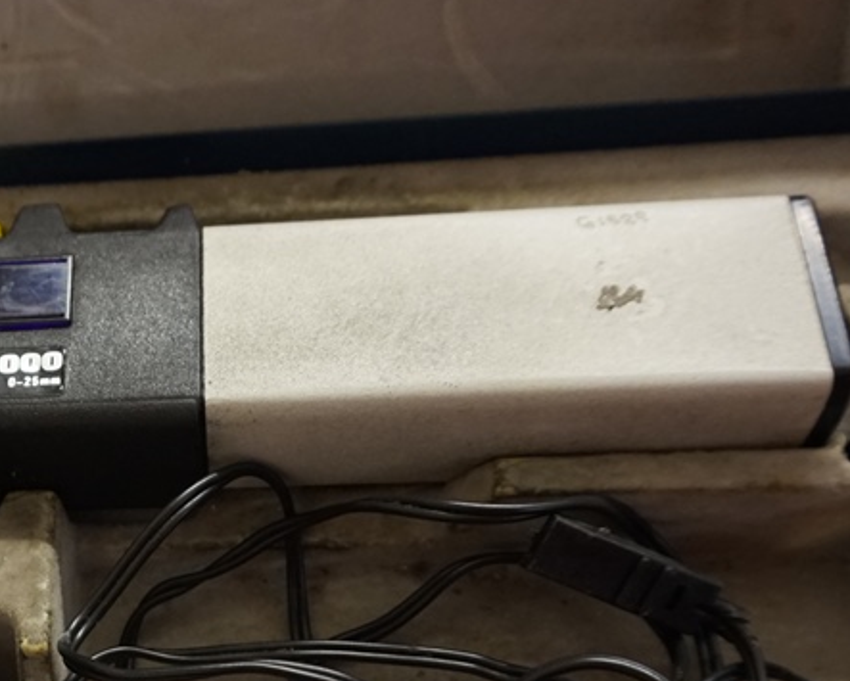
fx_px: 1309
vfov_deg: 28.0
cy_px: 627
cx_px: 84
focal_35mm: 52
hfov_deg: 34.0
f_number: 4
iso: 1600
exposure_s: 1/60
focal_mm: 16
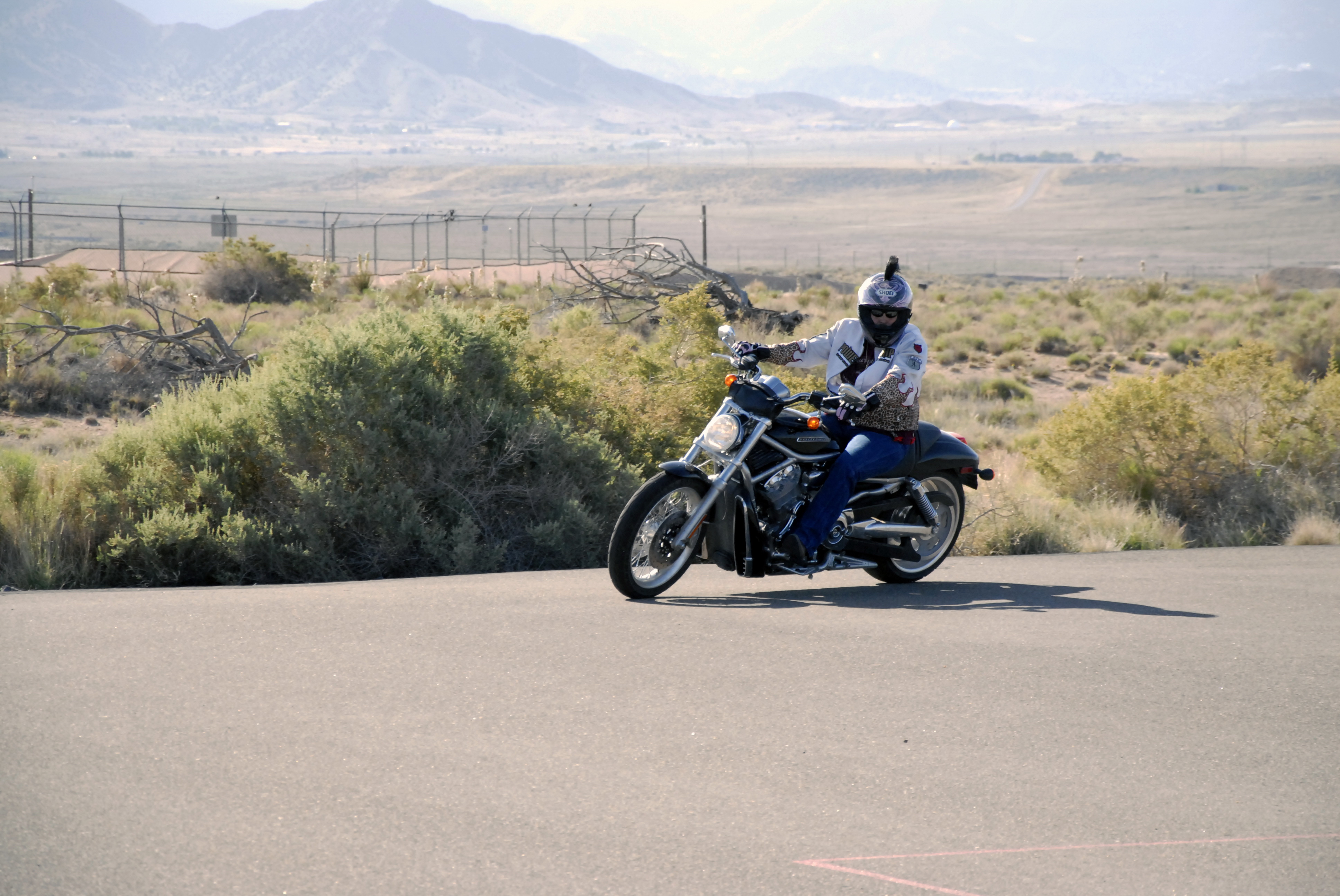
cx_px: 670
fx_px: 5870
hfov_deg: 13.0
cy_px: 448
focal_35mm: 158
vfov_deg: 8.7
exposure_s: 1/1000
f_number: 7.1
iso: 800
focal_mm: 105
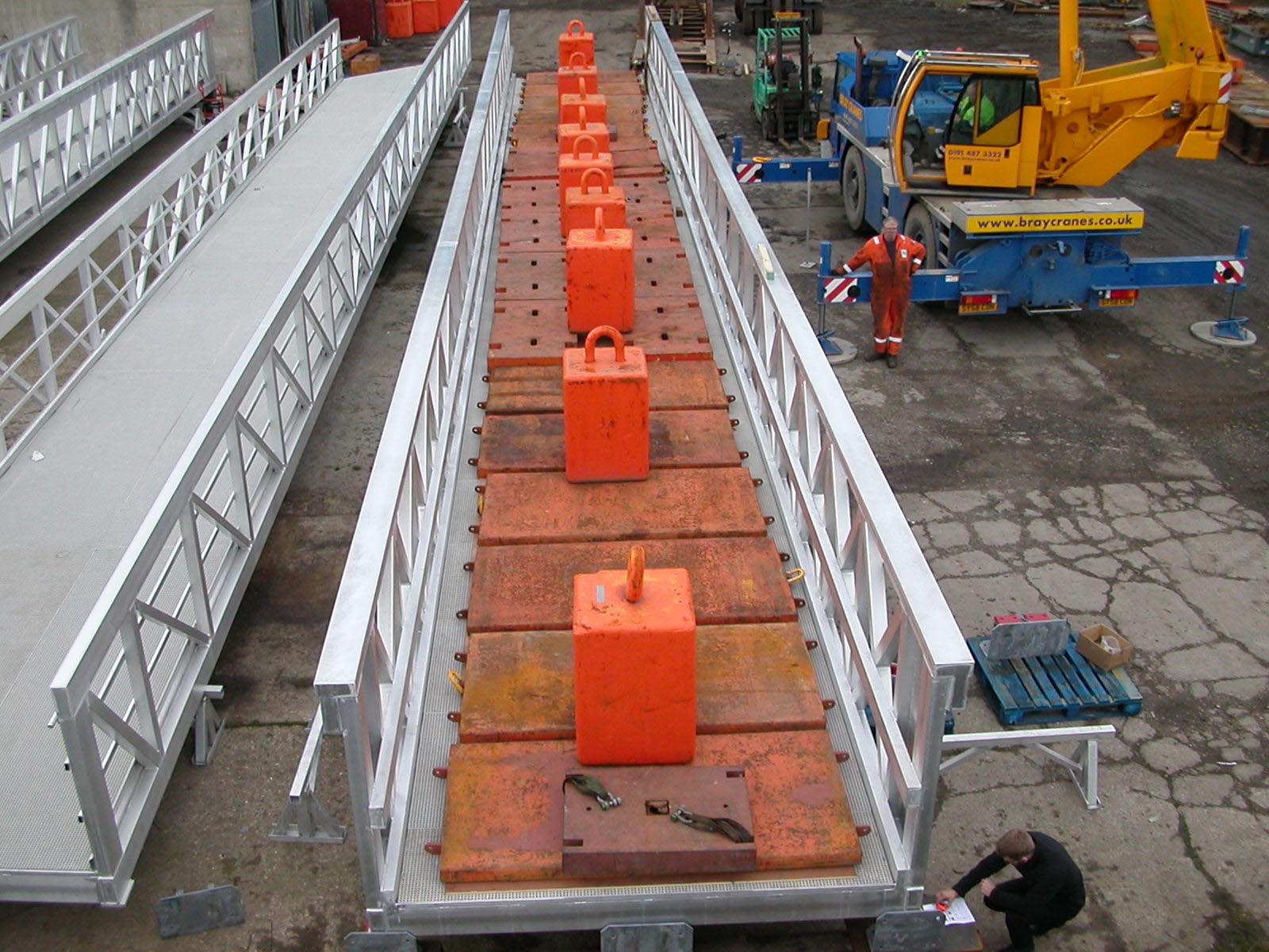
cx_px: 634
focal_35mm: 37
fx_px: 1356
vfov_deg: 38.7
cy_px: 476
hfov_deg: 50.1
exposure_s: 1/182
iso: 100
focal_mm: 5.6
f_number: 2.7
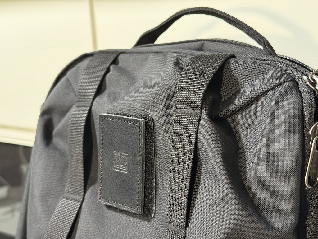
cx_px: 159
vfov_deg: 30.3
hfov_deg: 39.7
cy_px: 120
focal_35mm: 48
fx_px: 441
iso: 250
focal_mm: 6.76
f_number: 1.78
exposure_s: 1/50
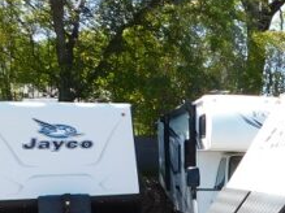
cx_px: 497
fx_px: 691
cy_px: 229
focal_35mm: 84
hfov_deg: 18.7
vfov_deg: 17.0
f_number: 3
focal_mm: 4
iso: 125
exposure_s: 1/500
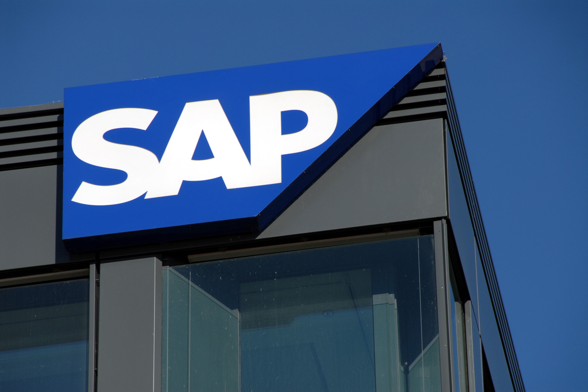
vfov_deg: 4.6
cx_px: 294
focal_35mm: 300
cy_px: 196
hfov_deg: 6.9
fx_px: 4899
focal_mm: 200
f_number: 8
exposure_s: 1/250
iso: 100
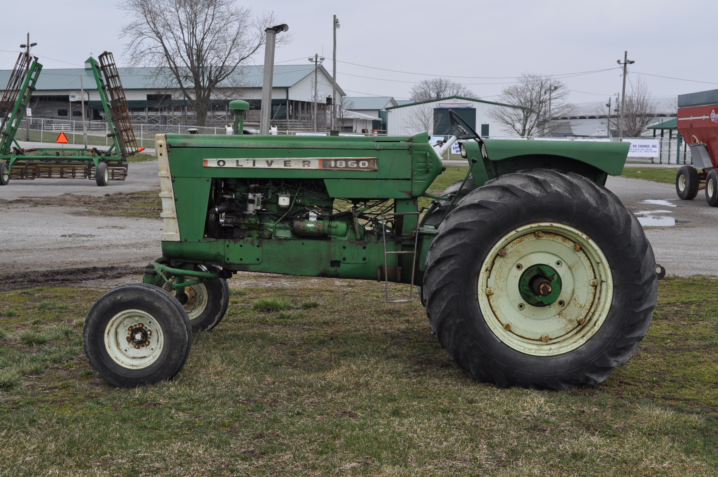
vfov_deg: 28.0
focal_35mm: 48
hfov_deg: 41.2
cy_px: 238
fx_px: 956
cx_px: 359
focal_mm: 32
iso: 200
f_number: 8
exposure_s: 1/250
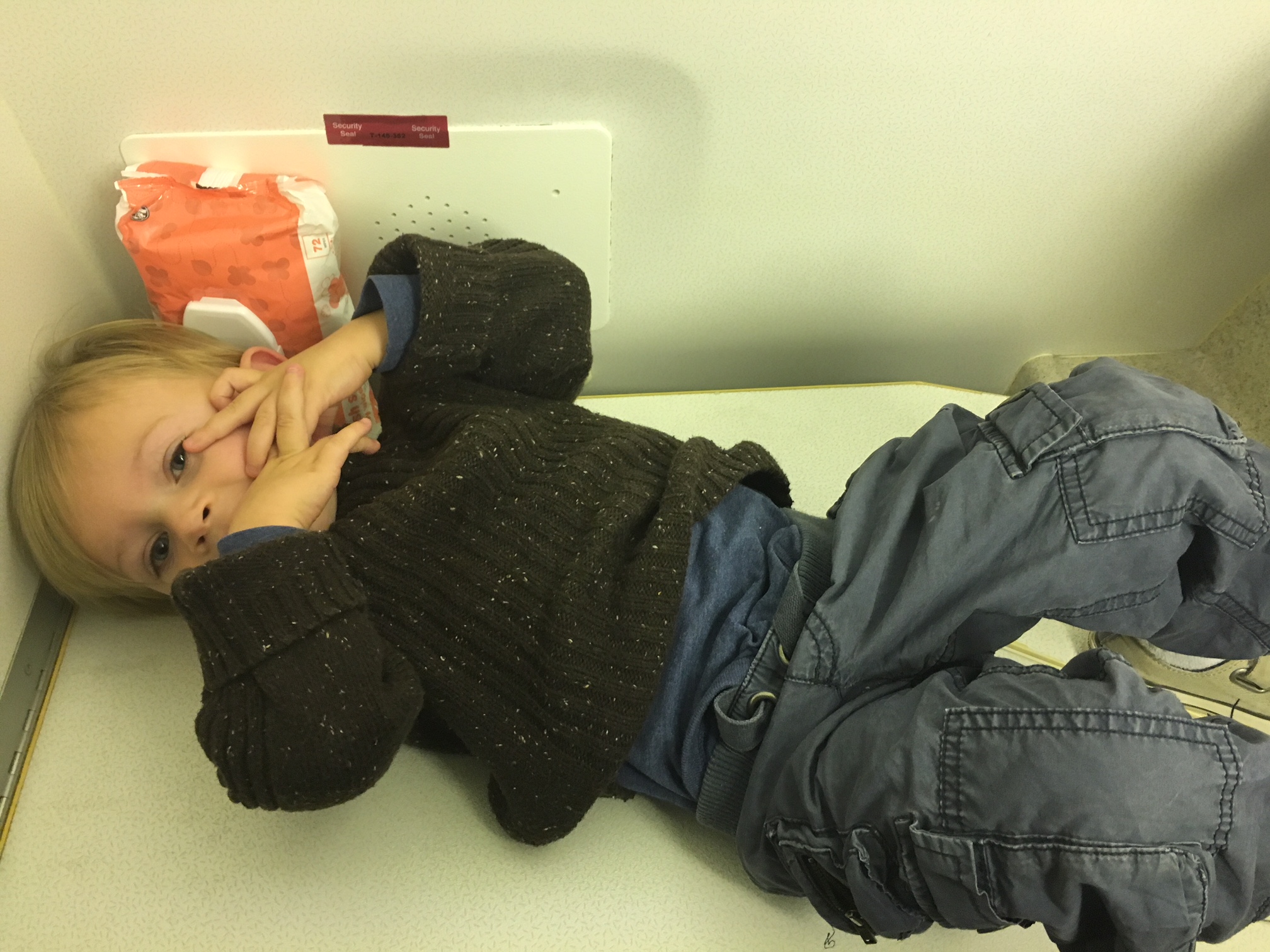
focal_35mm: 29
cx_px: 635
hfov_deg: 61.7
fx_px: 1064
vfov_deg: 48.2
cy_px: 476
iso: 125
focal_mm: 4.15
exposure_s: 1/30
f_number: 2.2
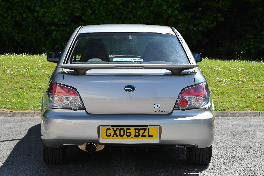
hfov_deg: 24.8
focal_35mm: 82
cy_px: 88
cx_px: 132
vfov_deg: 16.7
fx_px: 602
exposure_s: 1/200
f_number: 8
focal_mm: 82
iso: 200
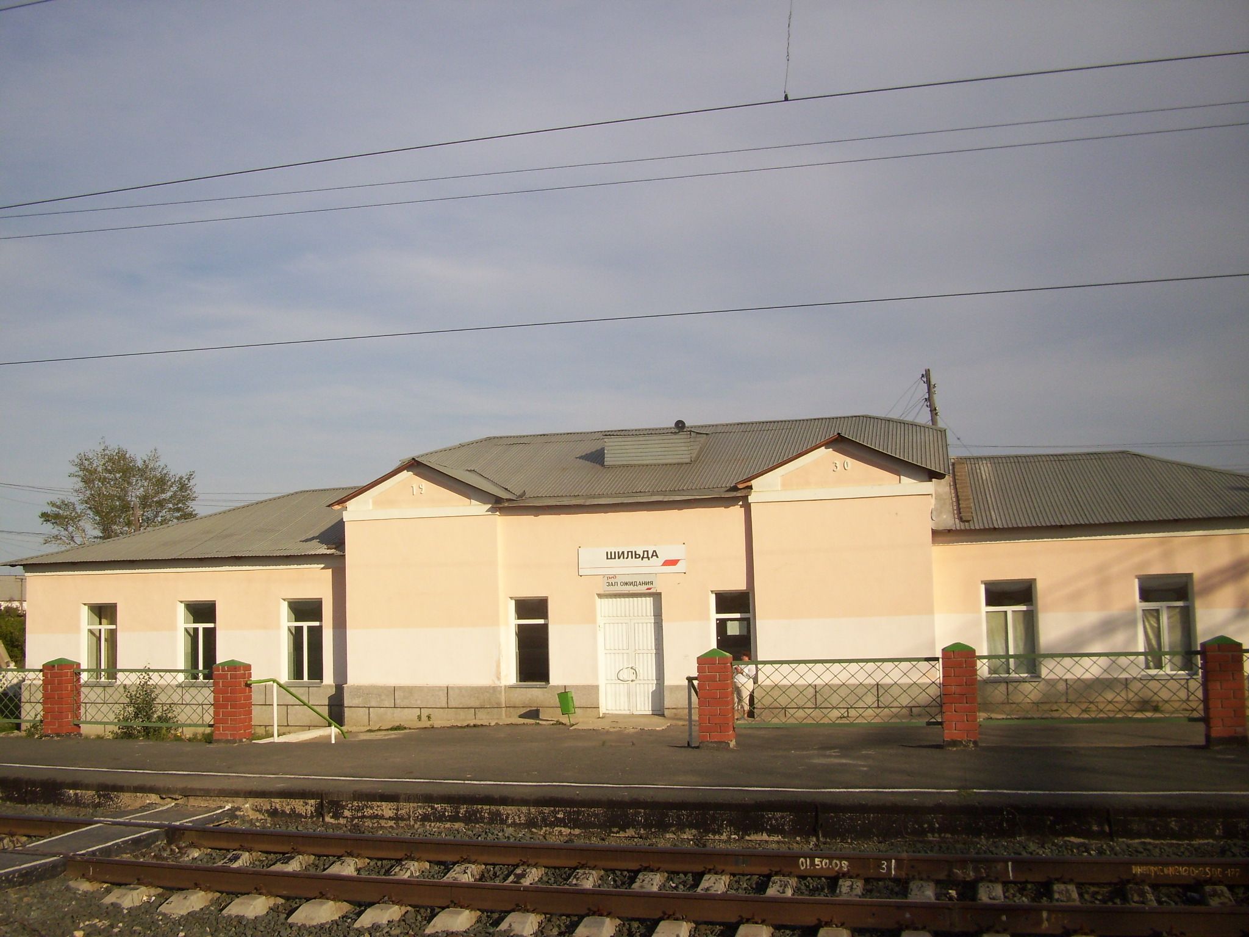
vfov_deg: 41.8
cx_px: 624
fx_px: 1227
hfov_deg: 54.0
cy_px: 468
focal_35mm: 34
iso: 80
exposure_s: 1/500
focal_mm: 5.7
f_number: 5.6
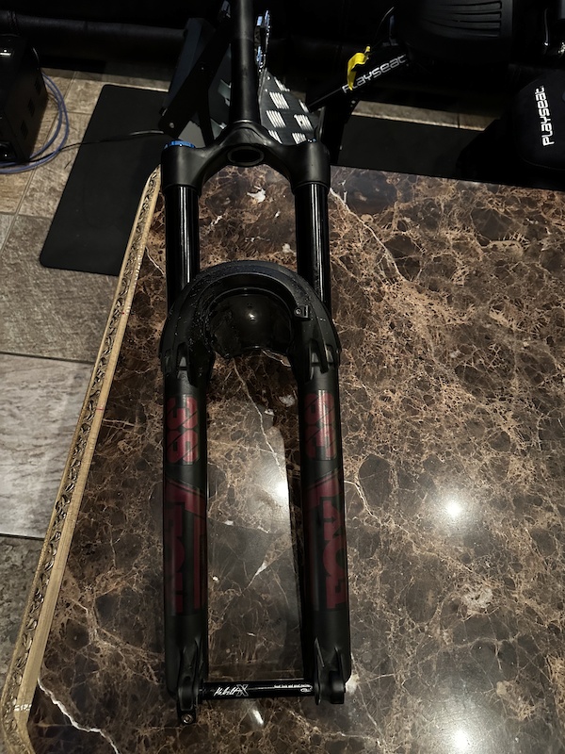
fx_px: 522
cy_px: 377
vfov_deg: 71.6
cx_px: 282
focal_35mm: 24
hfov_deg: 56.8
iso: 1000
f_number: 1.78
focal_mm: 6.86
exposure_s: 1/30
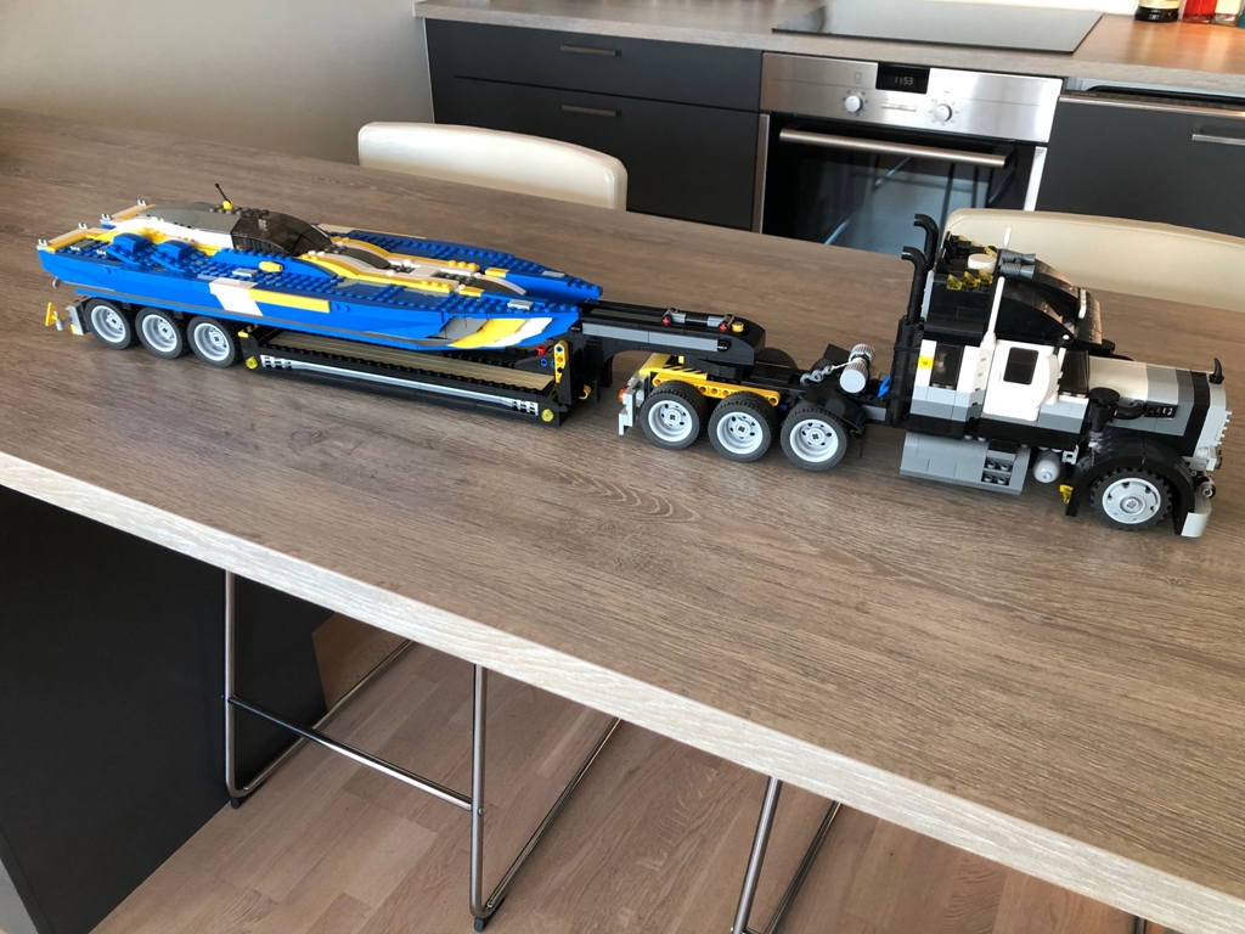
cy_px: 467
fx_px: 1007
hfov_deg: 63.4
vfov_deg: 49.7
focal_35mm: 28
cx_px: 622
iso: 40
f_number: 1.8
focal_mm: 3.99
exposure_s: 1/28
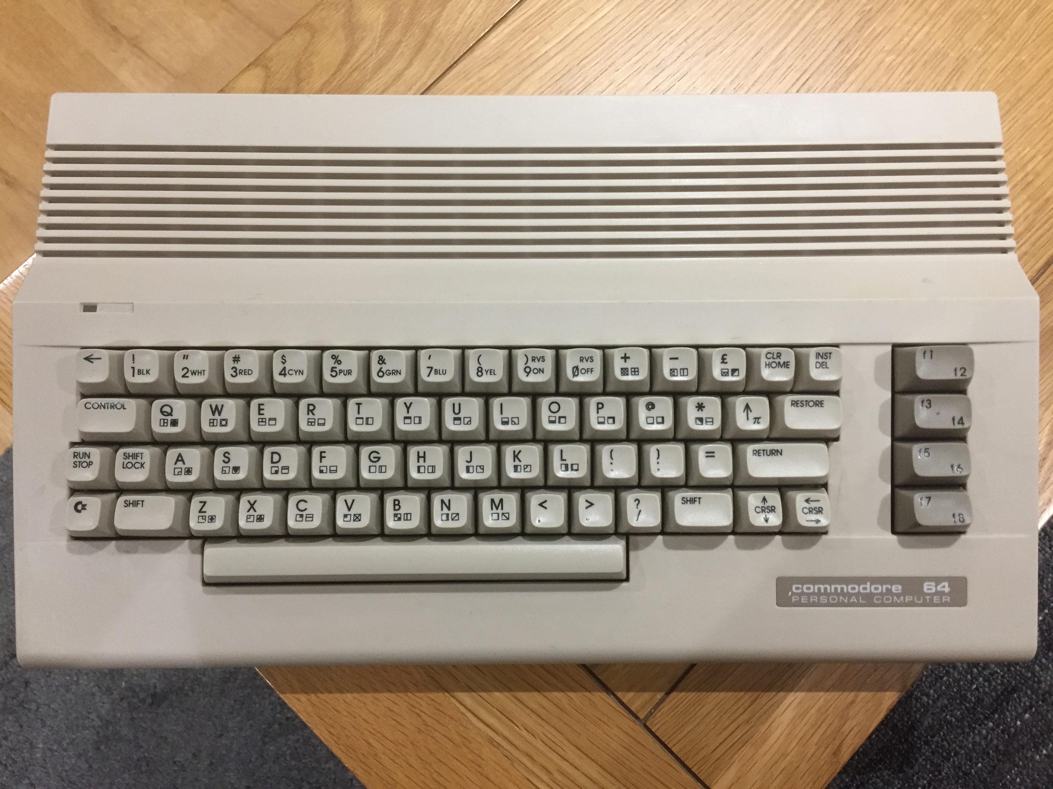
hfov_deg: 61.7
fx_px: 882
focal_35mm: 29
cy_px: 394
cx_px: 526
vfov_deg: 48.2
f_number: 2.2
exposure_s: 1/33
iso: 200
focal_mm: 4.15
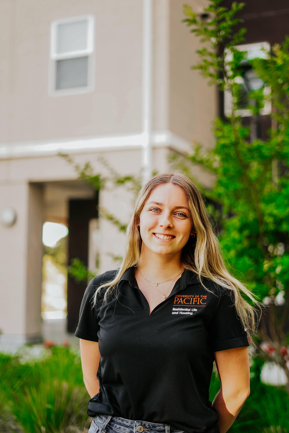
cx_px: 155
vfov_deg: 36.9
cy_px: 223
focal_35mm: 54
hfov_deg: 25.1
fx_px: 650
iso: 250
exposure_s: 1/400
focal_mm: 50
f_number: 1.8
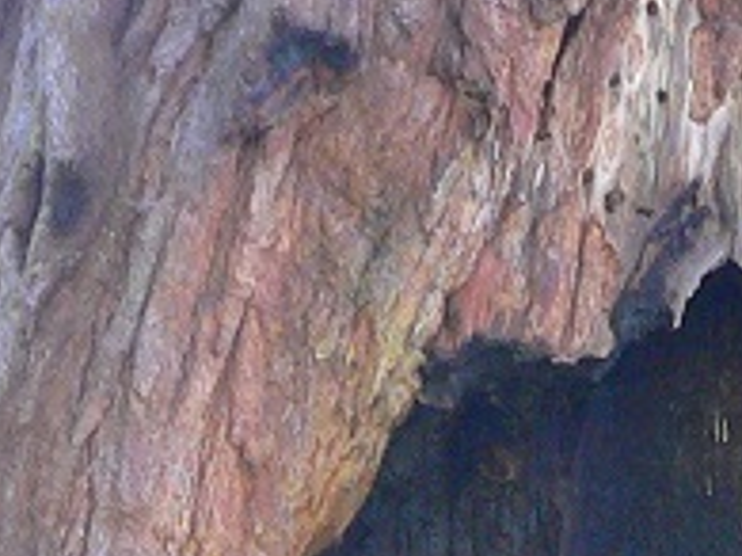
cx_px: 594
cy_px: 1371
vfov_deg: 7.3
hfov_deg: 10.4
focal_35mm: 189
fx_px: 4049
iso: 200
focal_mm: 6
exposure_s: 1/60
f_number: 2.8
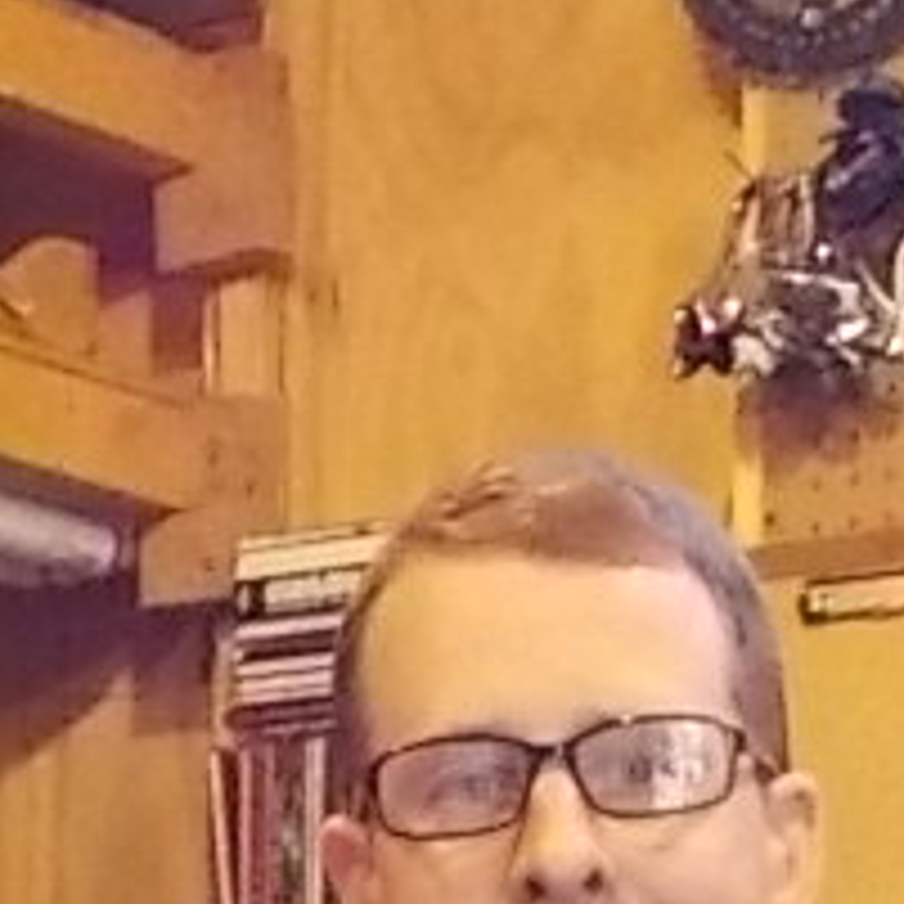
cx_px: 423
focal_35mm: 204
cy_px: 2357
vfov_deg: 7.8
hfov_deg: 8.6
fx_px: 6027
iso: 400
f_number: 3.3
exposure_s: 1/13
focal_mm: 4.1
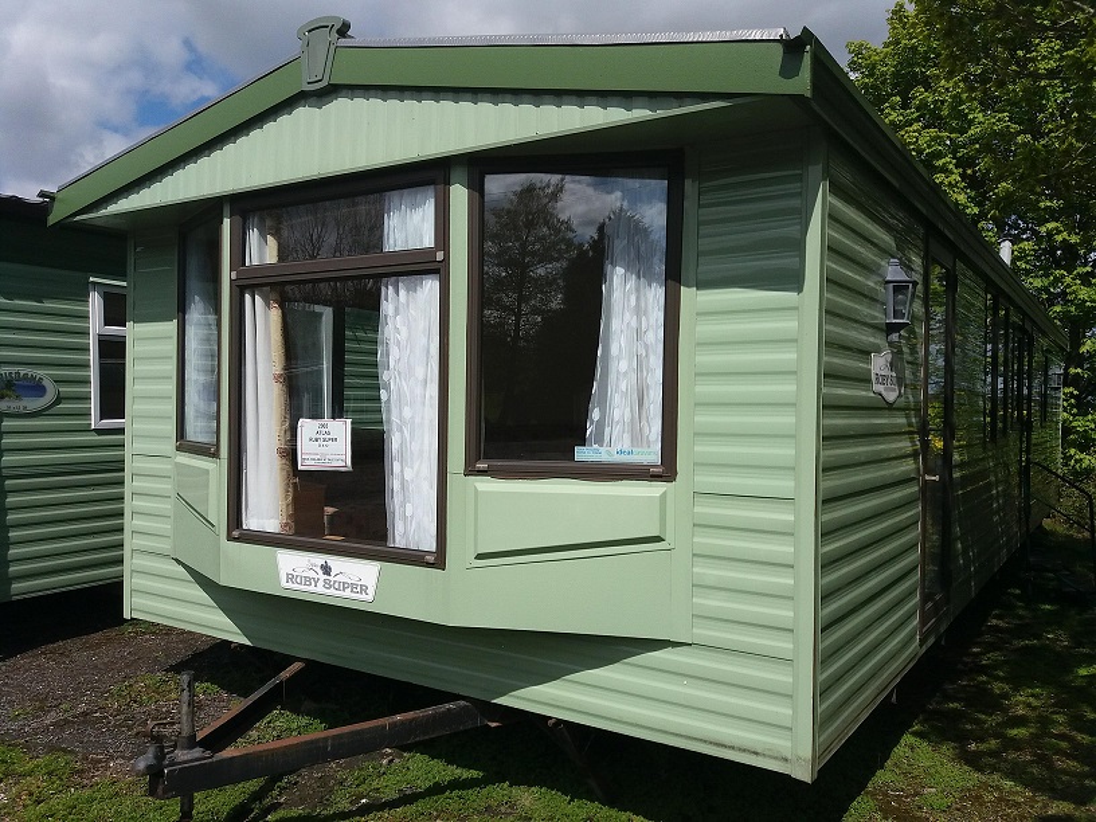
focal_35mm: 28
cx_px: 548
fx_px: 887
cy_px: 411
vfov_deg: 49.7
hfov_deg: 63.4
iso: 64
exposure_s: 1/3122
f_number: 1.9
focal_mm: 3.7
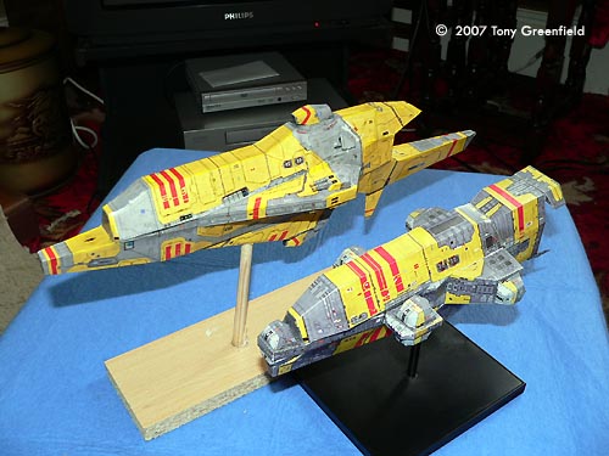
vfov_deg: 38.7
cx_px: 304
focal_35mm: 37
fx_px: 651
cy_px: 228
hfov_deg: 50.1
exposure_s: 1/60
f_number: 2.8
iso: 80
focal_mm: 6.1
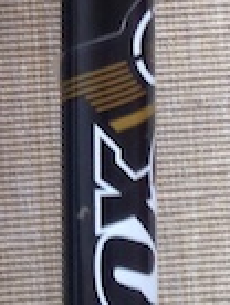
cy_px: -84
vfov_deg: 10.1
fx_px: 1687
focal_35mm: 191
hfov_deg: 7.7
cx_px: -58
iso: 50
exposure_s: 1/24
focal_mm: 4.12
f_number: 2.4
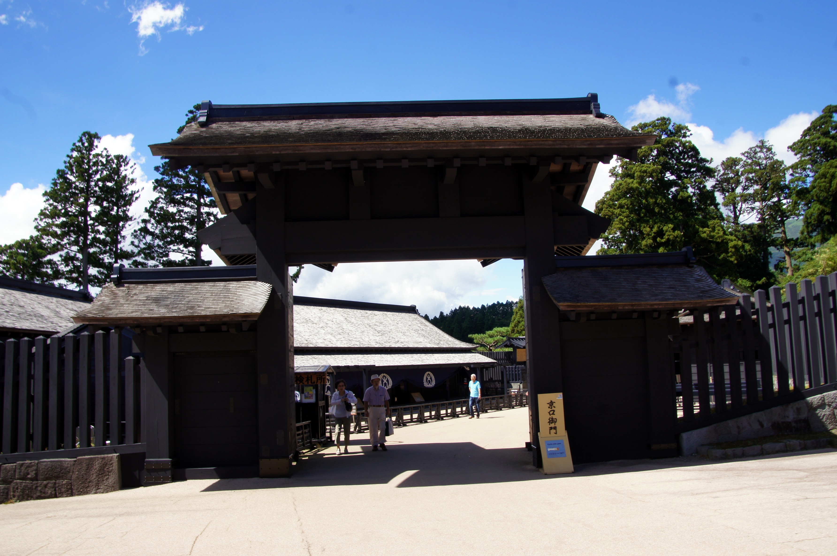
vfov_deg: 47.8
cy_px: 278
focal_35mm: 27
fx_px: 627
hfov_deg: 67.5
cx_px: 418
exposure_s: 1/60
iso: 100
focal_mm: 18
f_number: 11
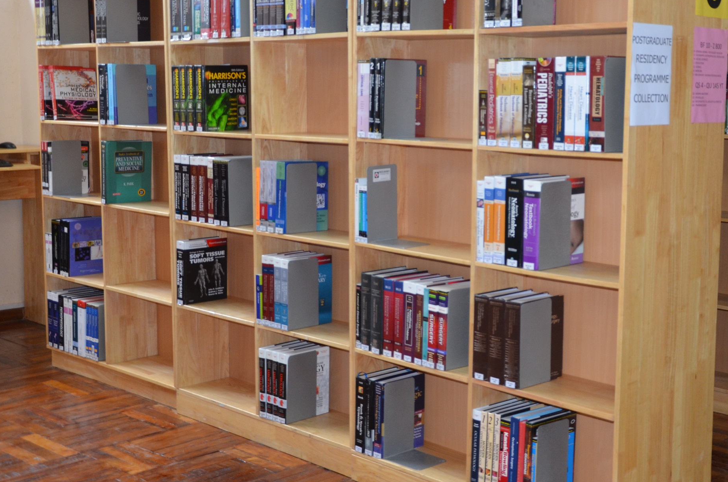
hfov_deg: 37.2
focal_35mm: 53
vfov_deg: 25.4
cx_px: 487
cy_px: 196
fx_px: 1069
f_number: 4
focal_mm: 26
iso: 800
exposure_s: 1/60
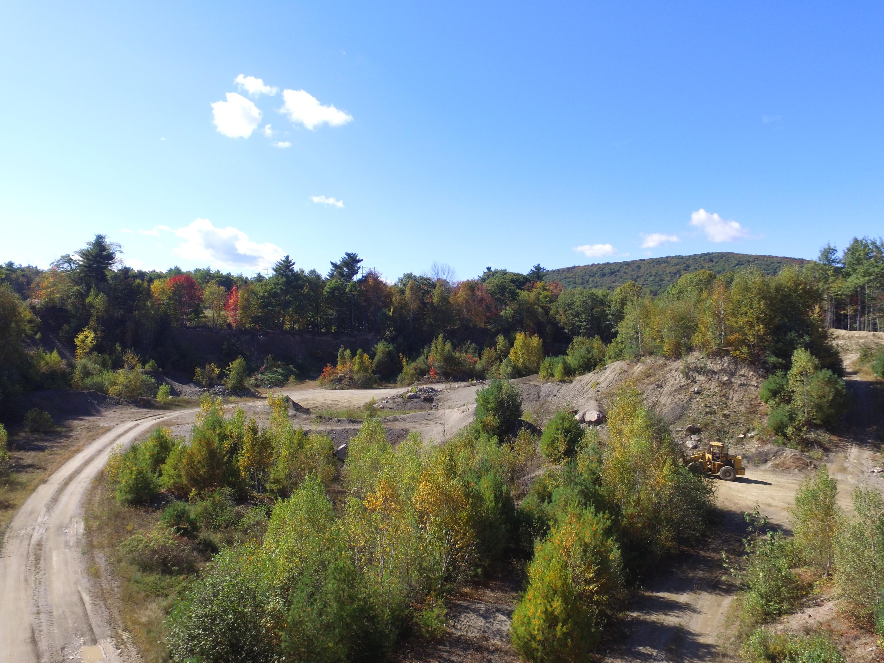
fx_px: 511
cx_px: 442
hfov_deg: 81.7
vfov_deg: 66.0
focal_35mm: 20
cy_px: 332
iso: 100
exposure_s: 1/858
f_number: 2.8
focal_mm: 3.61
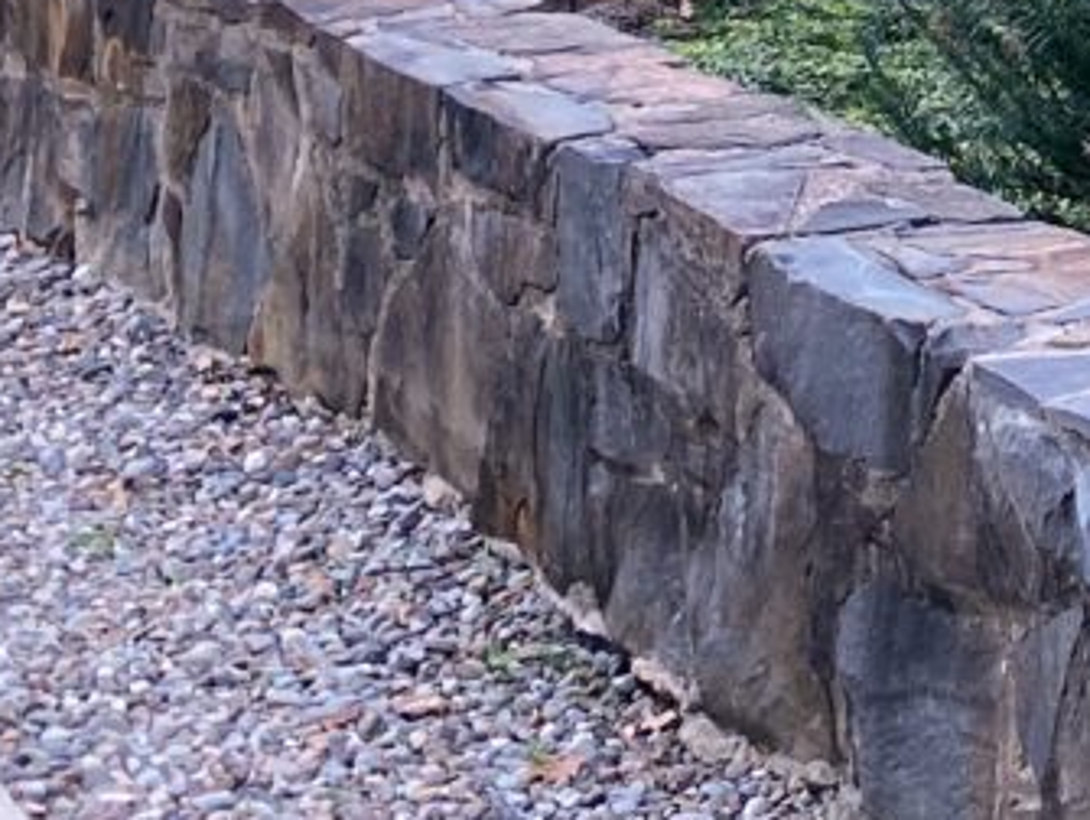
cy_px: -1012
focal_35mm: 124
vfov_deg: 10.6
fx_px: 3909
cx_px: 2304
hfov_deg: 13.3
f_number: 1.8
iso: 64
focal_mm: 4.25
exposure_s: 1/120
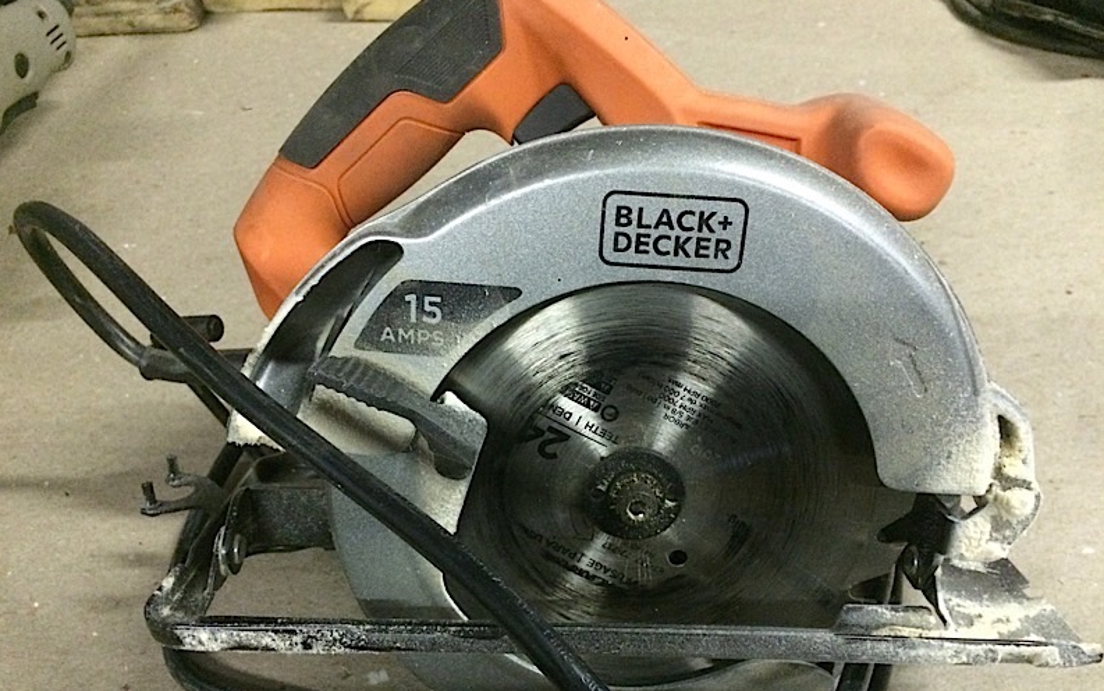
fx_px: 933
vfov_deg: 40.4
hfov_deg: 61.2
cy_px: 414
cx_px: 551
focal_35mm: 31
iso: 500
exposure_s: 1/15
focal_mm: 4.15
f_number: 2.2
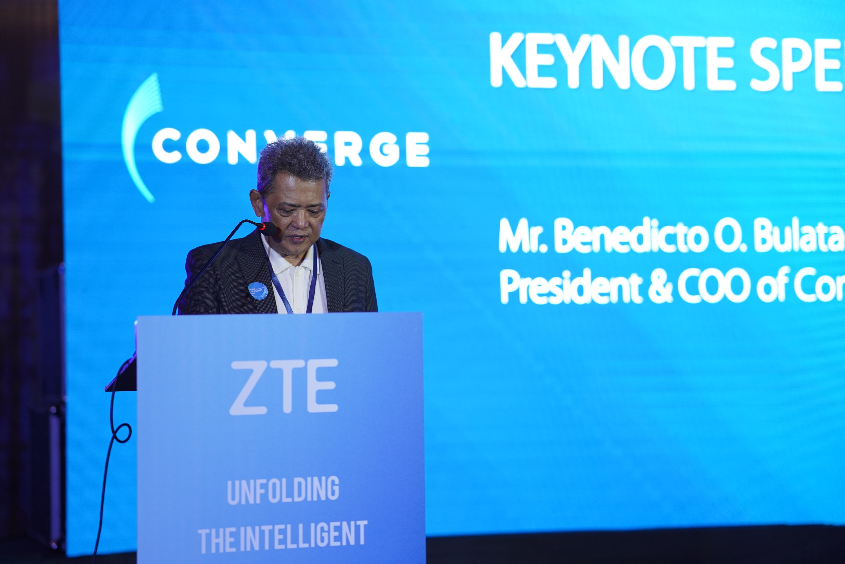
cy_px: 282
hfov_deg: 23.9
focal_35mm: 85
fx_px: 1995
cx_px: 422
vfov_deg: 16.1
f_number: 1.8
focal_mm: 85
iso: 640
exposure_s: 1/200
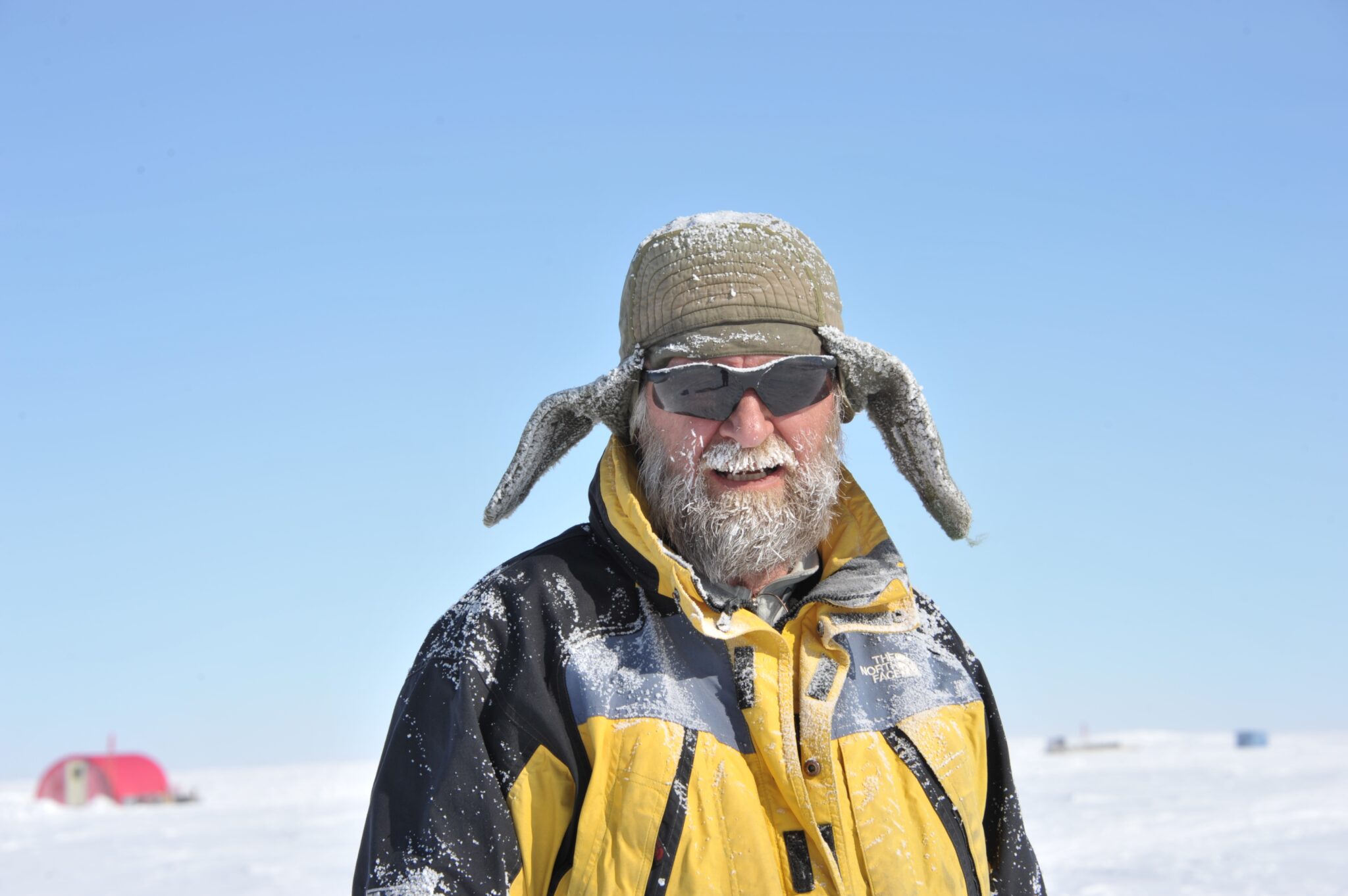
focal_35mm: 112
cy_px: 448
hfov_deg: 18.3
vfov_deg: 12.2
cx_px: 674
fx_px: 4191
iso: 200
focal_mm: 112
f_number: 10
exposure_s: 1/400
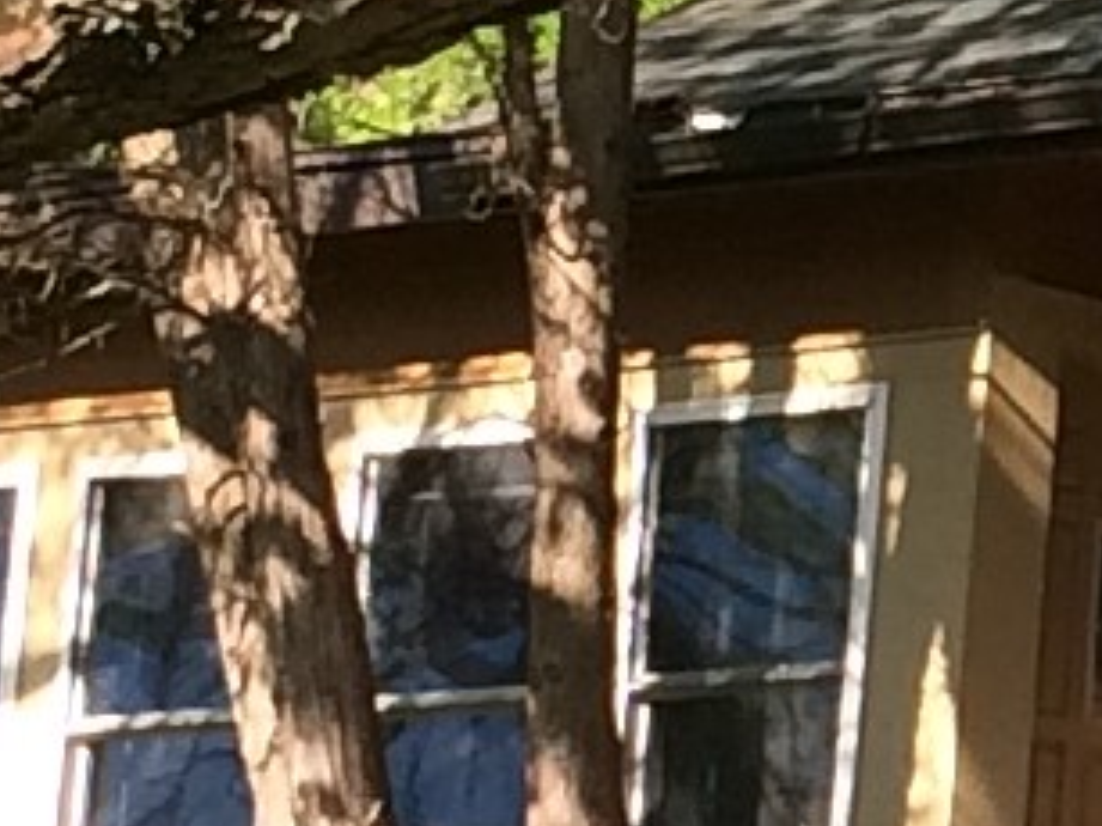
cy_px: -251
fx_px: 5983
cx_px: 2698
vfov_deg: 7.8
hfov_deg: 9.3
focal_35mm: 188
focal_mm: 4.15
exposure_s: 1/586
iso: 32
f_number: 2.2
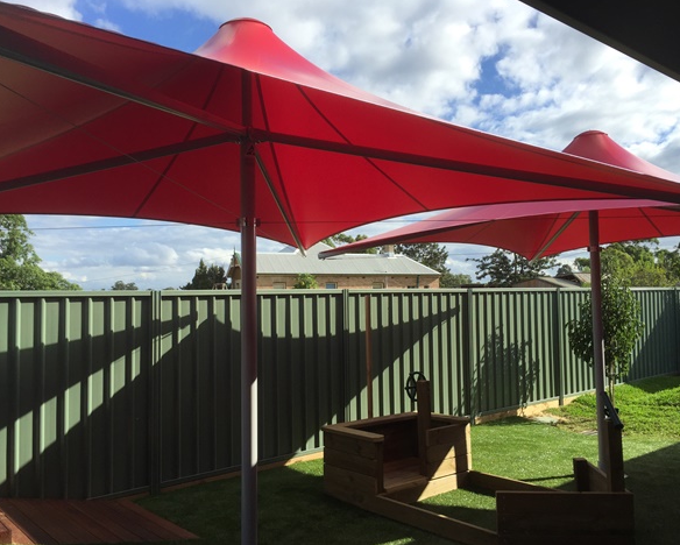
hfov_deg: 57.1
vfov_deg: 47.2
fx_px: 624
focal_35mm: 31
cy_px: 268
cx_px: 328
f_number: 2.2
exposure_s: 1/1647
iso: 32
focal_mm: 4.15
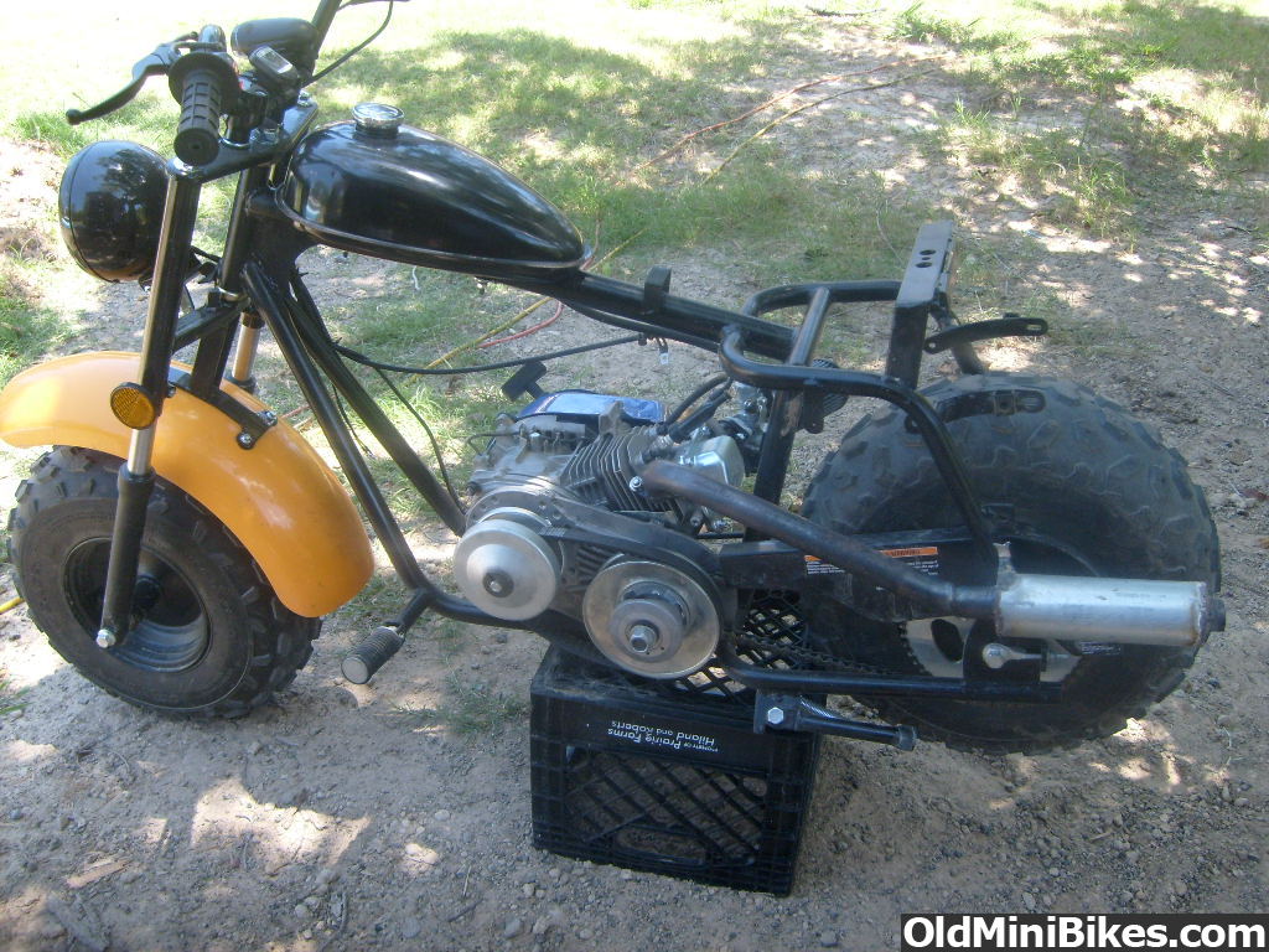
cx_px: 634
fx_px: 1283
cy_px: 476
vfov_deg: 40.7
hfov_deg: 52.6
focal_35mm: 35
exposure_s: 1/125
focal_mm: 5.8
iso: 80
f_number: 2.8
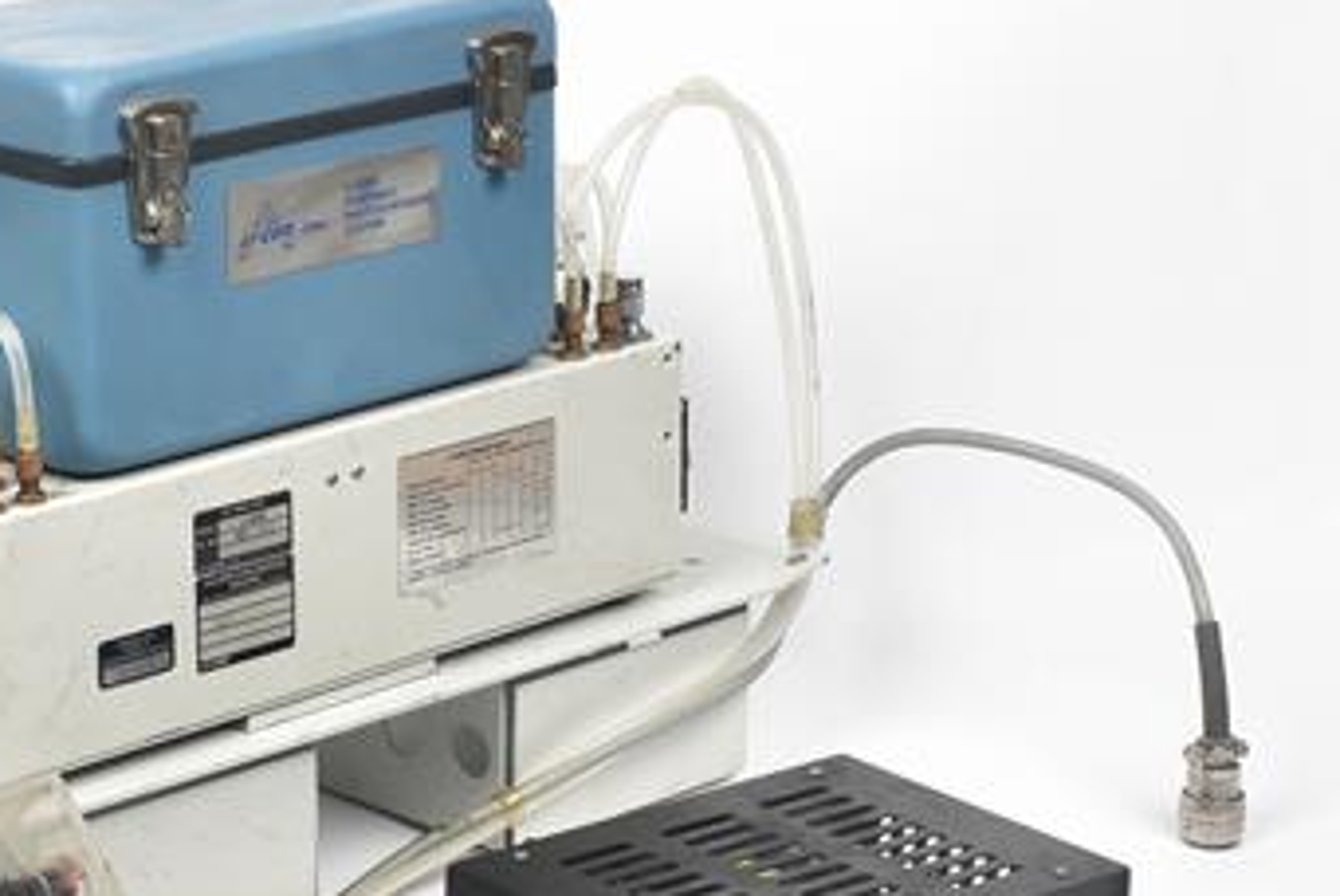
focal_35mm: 58
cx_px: 255
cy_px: 652
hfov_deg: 33.4
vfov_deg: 23.2
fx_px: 2161
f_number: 13
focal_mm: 22
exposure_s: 1/200
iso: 200
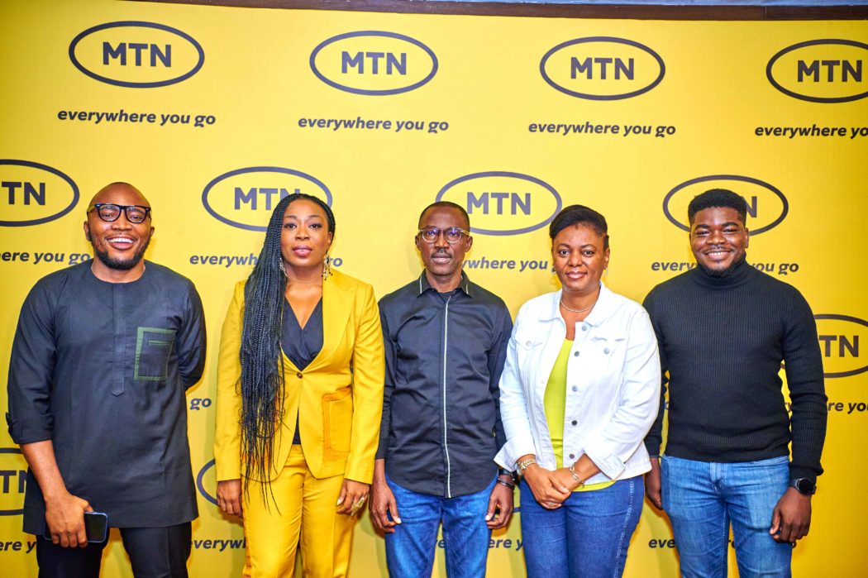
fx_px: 964
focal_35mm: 40
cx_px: 434
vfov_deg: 33.4
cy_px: 289
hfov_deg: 48.5
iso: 2500
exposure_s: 1/200
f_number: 2.8
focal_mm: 40
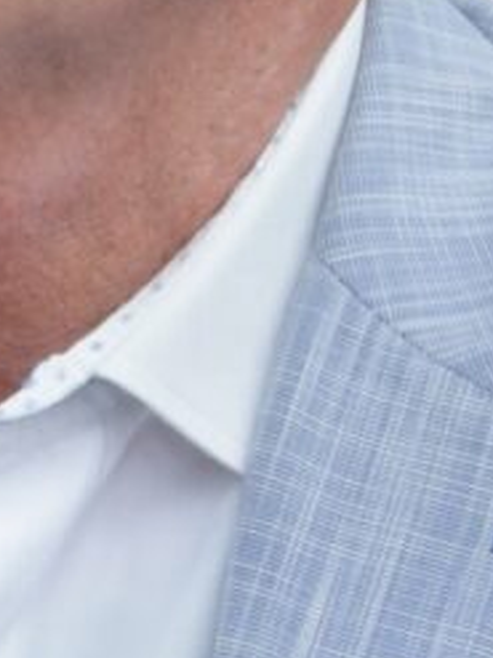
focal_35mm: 718
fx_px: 13646
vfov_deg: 2.8
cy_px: 320
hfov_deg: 2.0
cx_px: -1450
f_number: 8
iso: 280
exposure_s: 1/250
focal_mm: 48
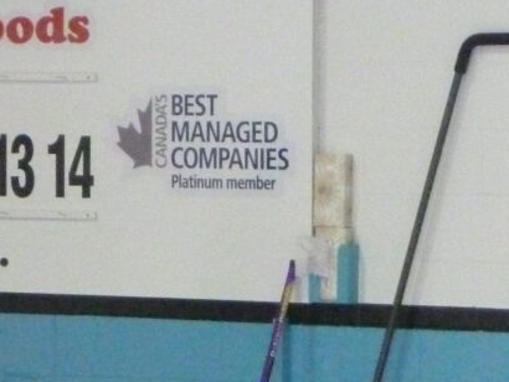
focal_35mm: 232
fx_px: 3413
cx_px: 668
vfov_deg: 6.3
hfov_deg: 8.4
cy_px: 577
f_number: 5.2
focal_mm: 11
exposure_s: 1/40
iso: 1000
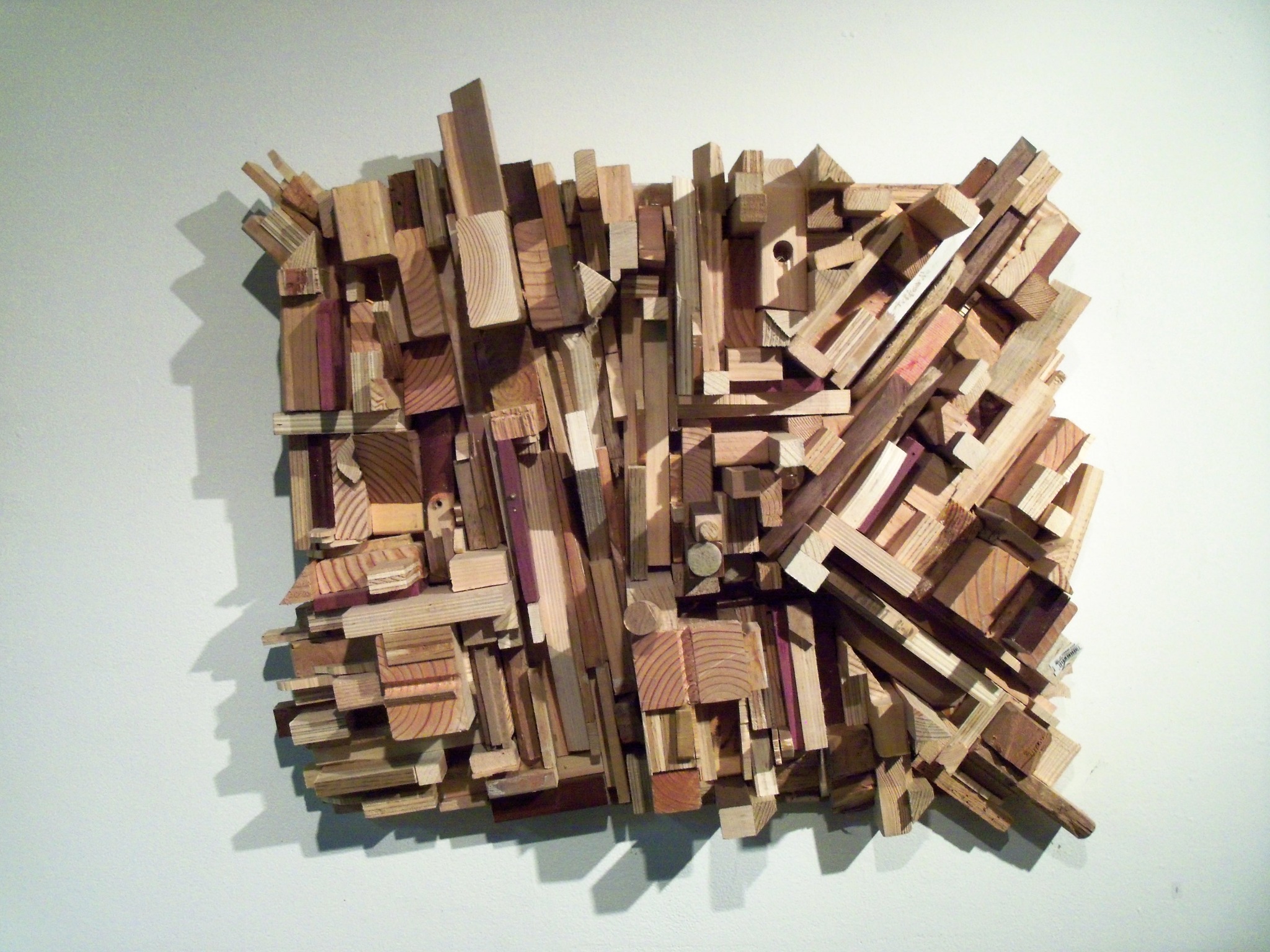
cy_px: 476
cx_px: 635
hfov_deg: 52.6
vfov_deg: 40.7
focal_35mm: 35
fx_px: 1284
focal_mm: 6.3
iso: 400
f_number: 3
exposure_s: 1/30
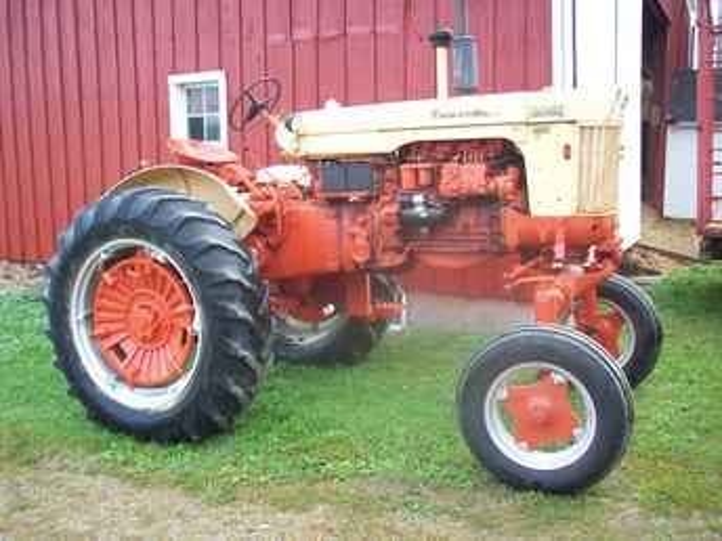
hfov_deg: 50.1
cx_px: 361
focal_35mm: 37
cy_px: 270
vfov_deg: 38.7
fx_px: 772
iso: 80
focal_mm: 6.2
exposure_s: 1/115
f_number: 2.8
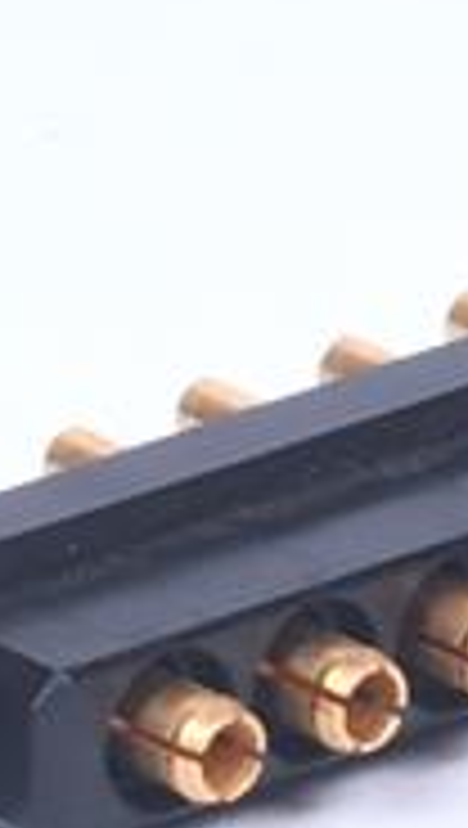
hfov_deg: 5.6
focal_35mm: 215
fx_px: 4726
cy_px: 400
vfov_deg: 10.0
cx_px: 652
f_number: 16
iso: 200
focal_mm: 42
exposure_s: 1/200
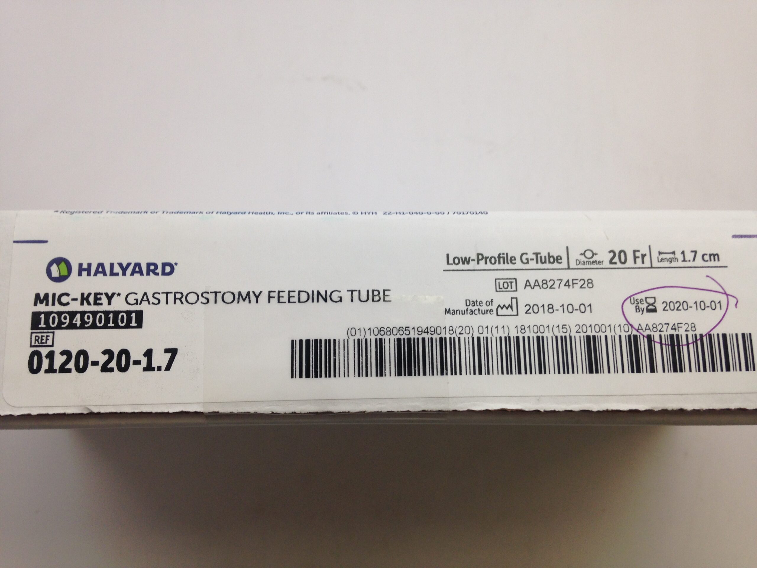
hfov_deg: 55.4
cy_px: 284
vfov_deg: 42.9
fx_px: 722
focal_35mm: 33
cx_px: 378
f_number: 2.4
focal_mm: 4.12
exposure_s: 1/60
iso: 50
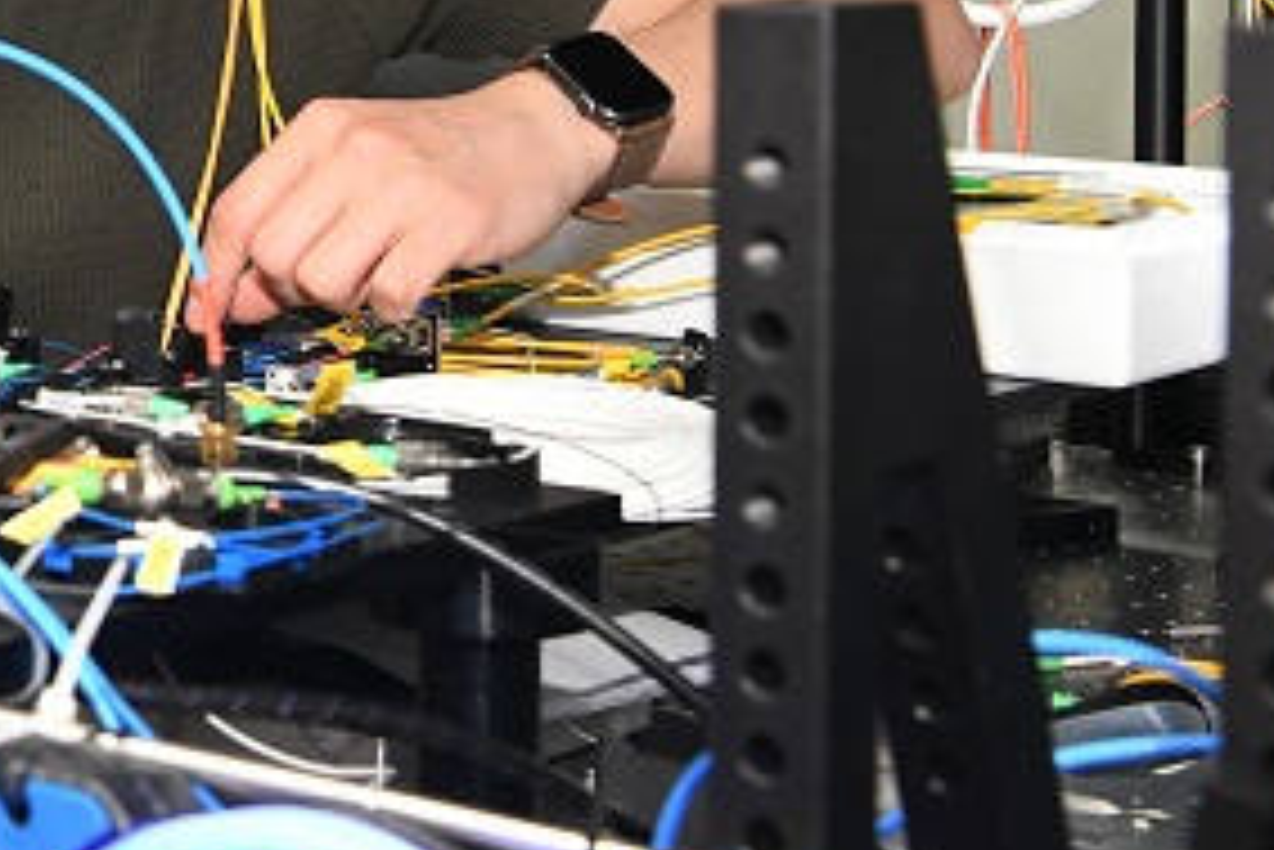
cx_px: -506
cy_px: -108
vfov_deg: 13.5
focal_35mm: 99
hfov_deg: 18.7
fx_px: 3505
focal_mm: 32
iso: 3200
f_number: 10
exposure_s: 1/60
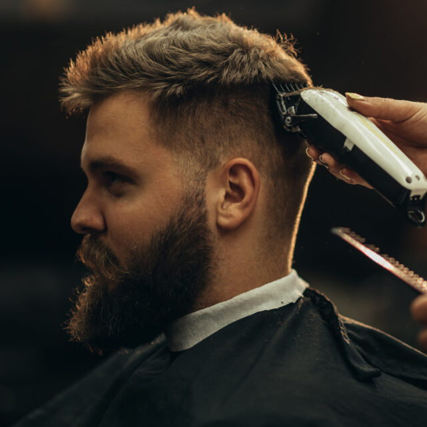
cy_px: 213
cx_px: 299
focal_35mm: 116
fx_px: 1619
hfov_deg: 15.0
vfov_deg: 15.0
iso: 320
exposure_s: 1/200
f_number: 1.8
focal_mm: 85
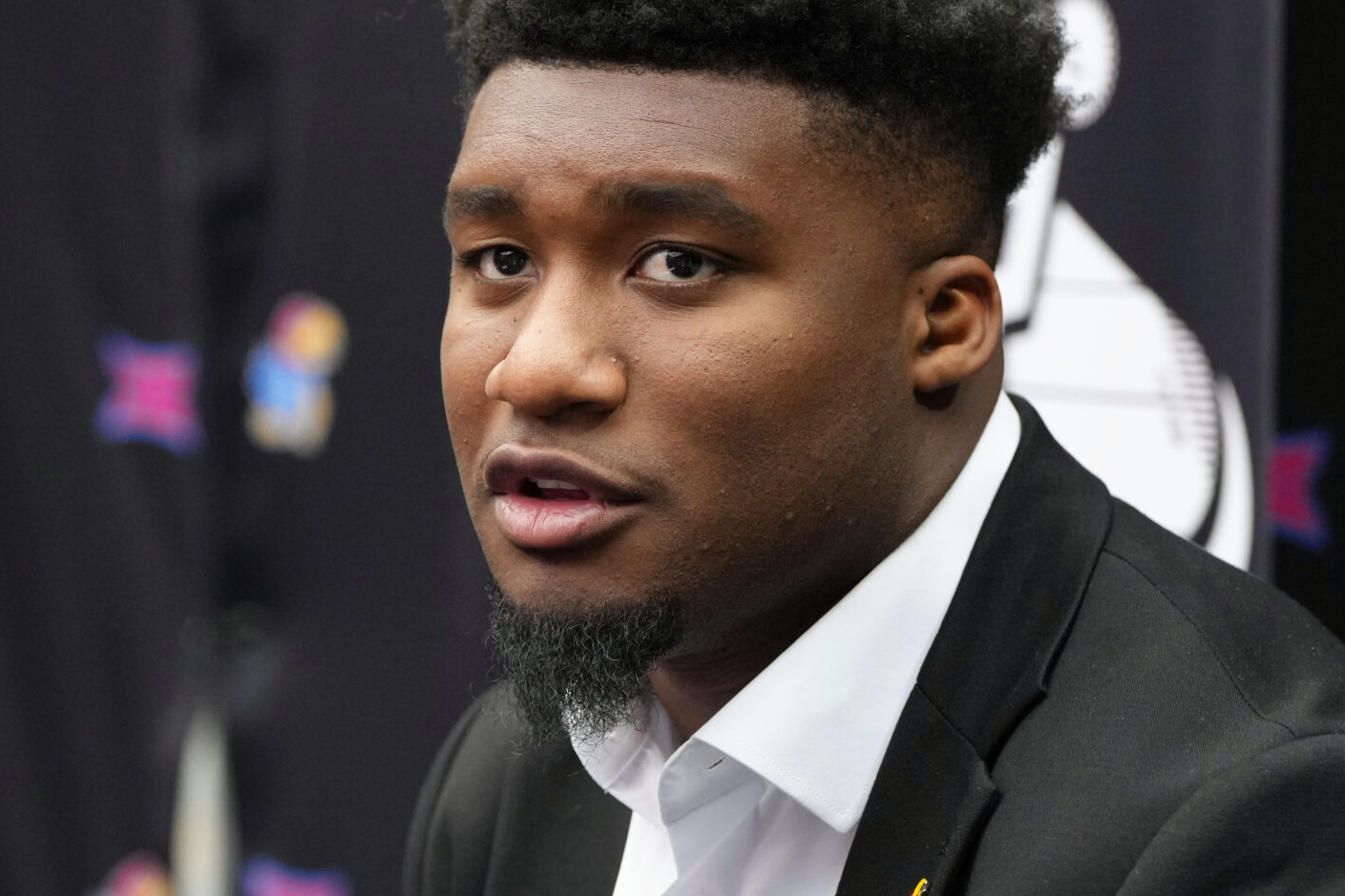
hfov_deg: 9.8
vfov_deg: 6.6
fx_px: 7807
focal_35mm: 209
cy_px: 514
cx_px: 449
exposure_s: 1/640
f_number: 4
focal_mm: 115
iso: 2500
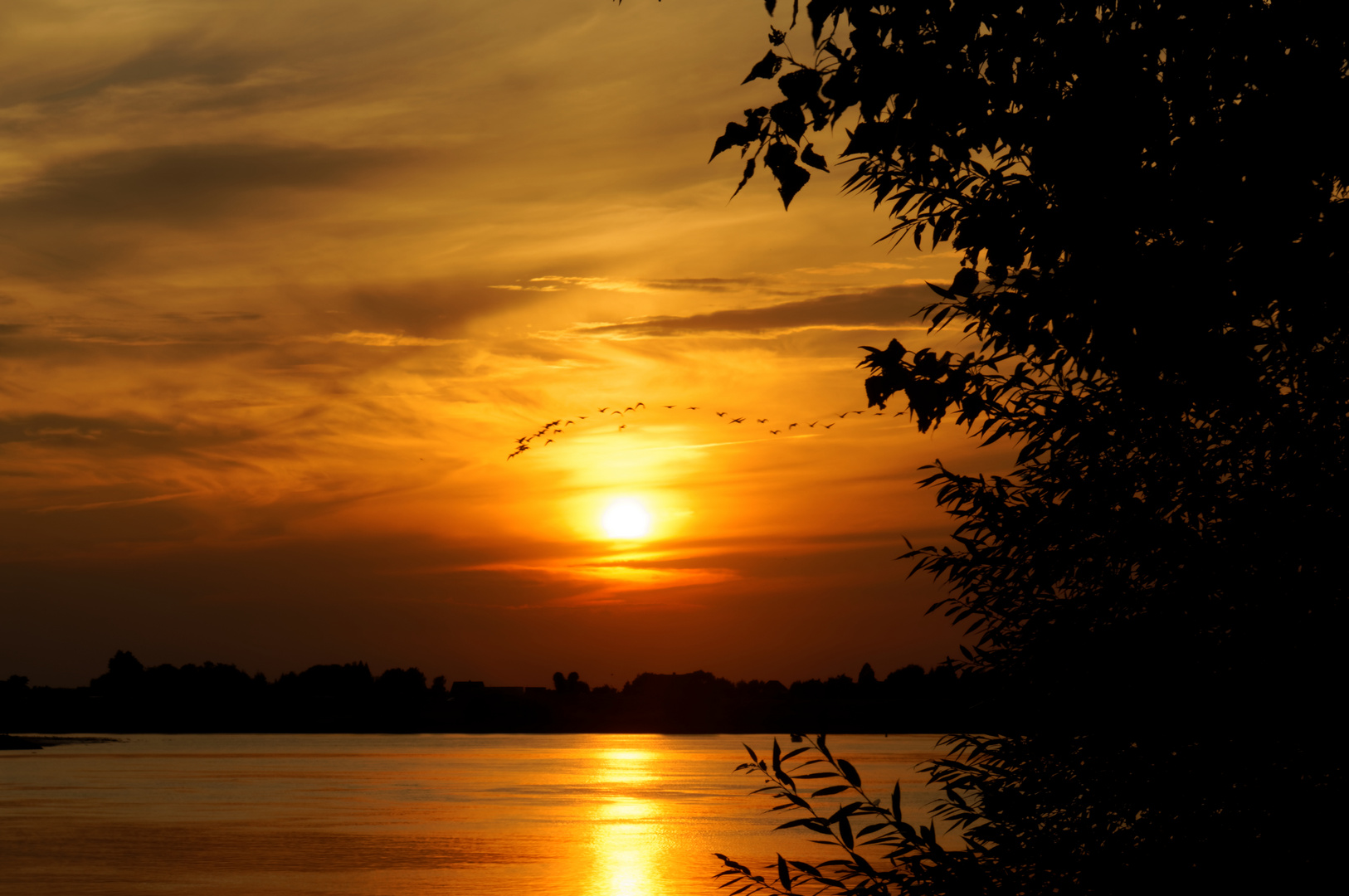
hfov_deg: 19.5
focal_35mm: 105
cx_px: 674
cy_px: 448
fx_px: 3930
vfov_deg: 13.0
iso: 100
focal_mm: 70
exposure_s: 1/50
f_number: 16
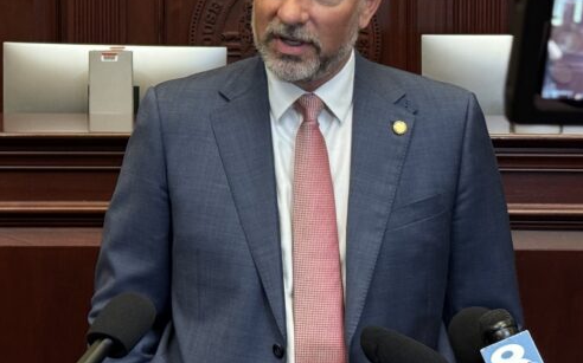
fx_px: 1683
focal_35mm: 106
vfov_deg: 12.3
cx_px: 187
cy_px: 43
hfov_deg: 19.6
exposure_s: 1/40
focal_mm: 6.76
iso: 250
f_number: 1.78
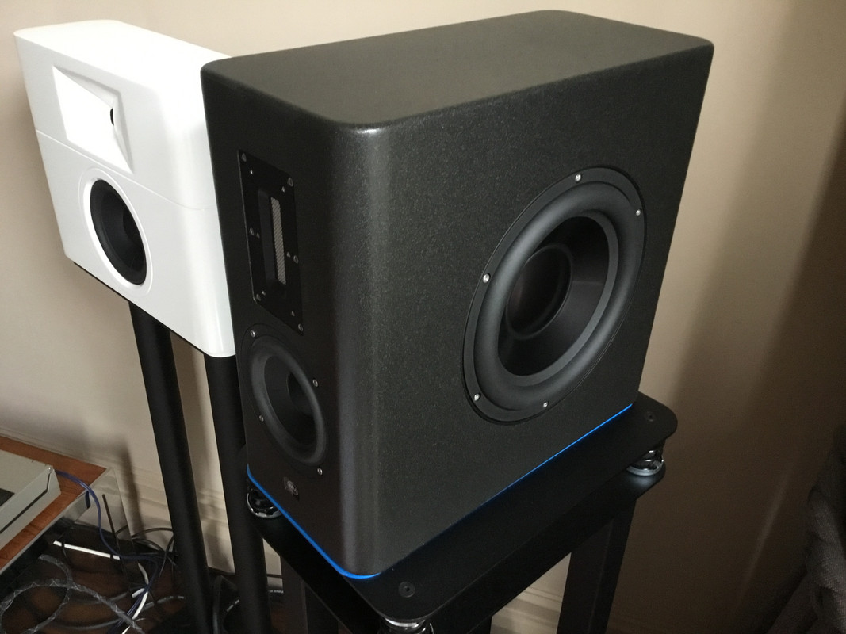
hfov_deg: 58.4
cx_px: 423
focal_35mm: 31
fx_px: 758
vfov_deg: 45.4
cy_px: 317
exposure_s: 1/15
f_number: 2.4
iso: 250
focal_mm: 3.3
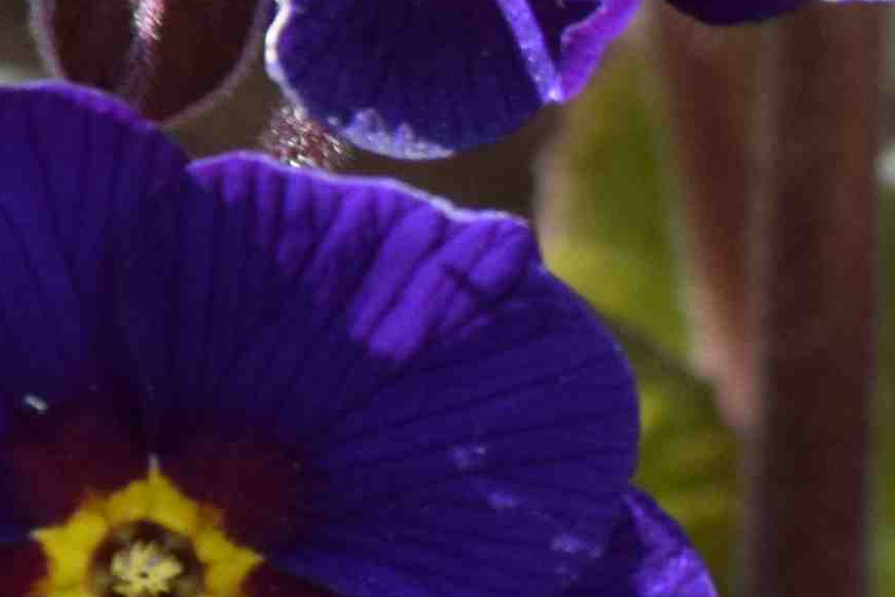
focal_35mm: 1096
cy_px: -554
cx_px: 1450
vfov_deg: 1.3
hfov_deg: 1.9
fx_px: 27262
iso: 800
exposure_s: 1/250
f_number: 9
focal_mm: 105
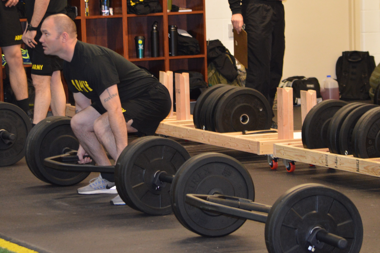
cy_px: 126
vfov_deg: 10.6
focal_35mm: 129
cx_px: 190
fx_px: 1360
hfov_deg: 15.9
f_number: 4.5
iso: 1250
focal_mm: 86
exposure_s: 1/60
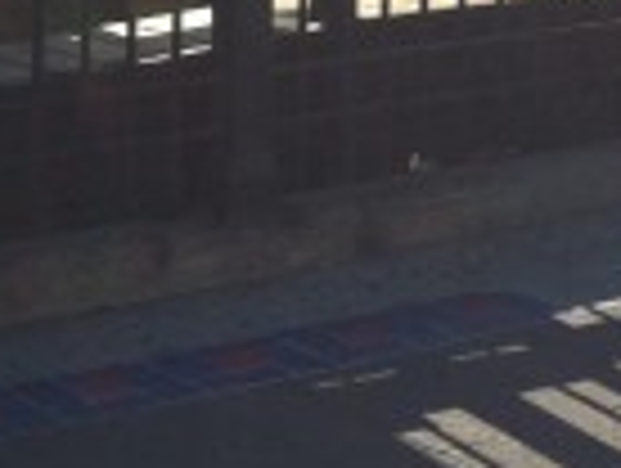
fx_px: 2911
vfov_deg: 8.7
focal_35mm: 162
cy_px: -428
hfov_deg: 11.8
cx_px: 824
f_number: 2.8
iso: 80
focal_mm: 3.85
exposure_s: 1/625
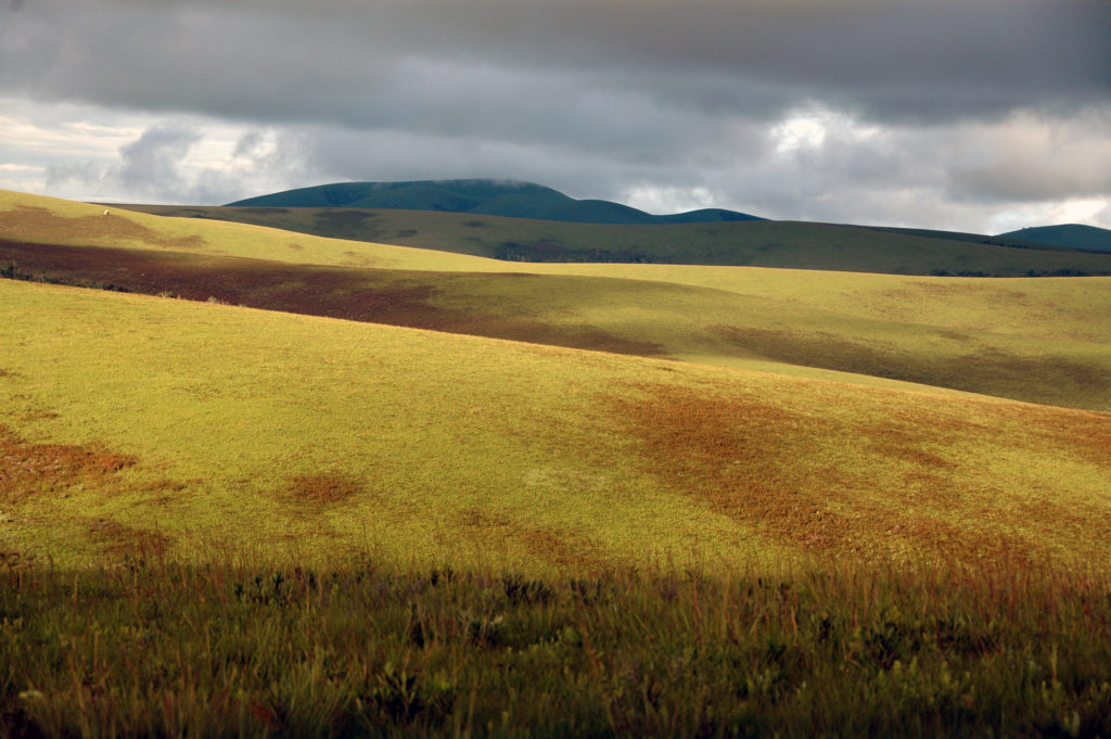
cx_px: 556
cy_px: 370
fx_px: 3238
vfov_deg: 13.0
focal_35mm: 105
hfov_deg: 19.5
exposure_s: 1/320
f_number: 5.6
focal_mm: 70
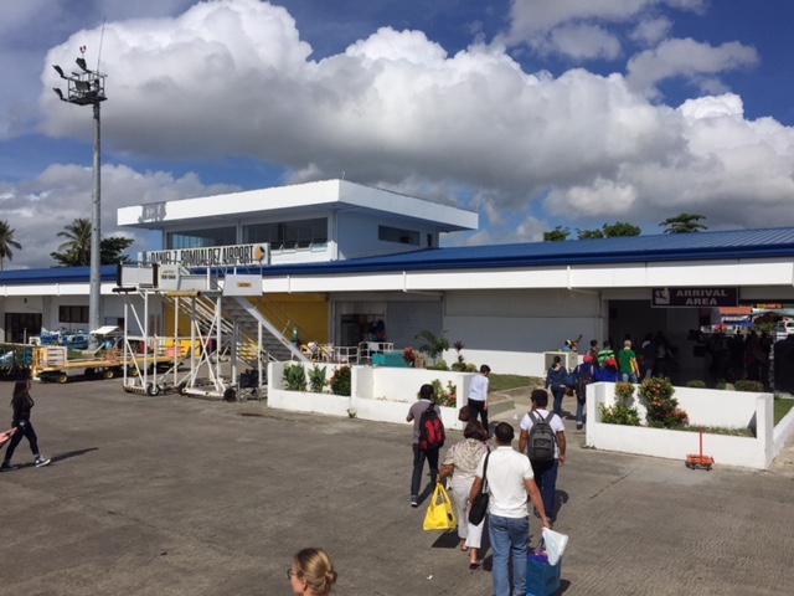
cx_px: 397
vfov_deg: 48.2
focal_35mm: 29
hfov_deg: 61.7
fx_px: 665
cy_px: 298
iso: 32
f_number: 2.2
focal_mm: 4.15
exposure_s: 1/6623
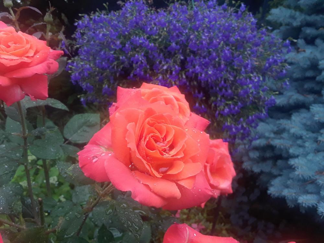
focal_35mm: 30
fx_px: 281
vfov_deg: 46.8
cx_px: 162
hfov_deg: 60.0
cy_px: 122
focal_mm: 2.47
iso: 50
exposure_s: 1/50
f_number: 1.9
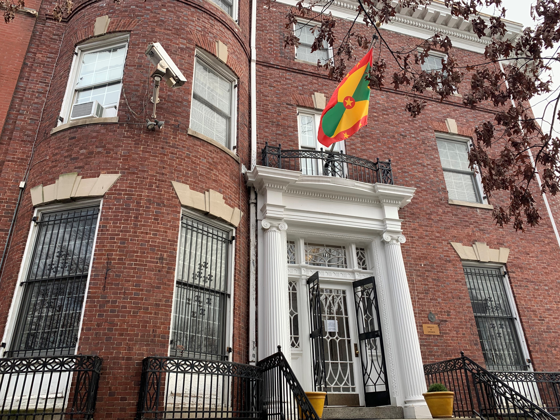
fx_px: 421
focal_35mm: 26
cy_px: 210
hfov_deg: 67.3
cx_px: 280
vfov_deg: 53.1
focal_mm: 4.25
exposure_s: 1/252
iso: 25
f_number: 1.8
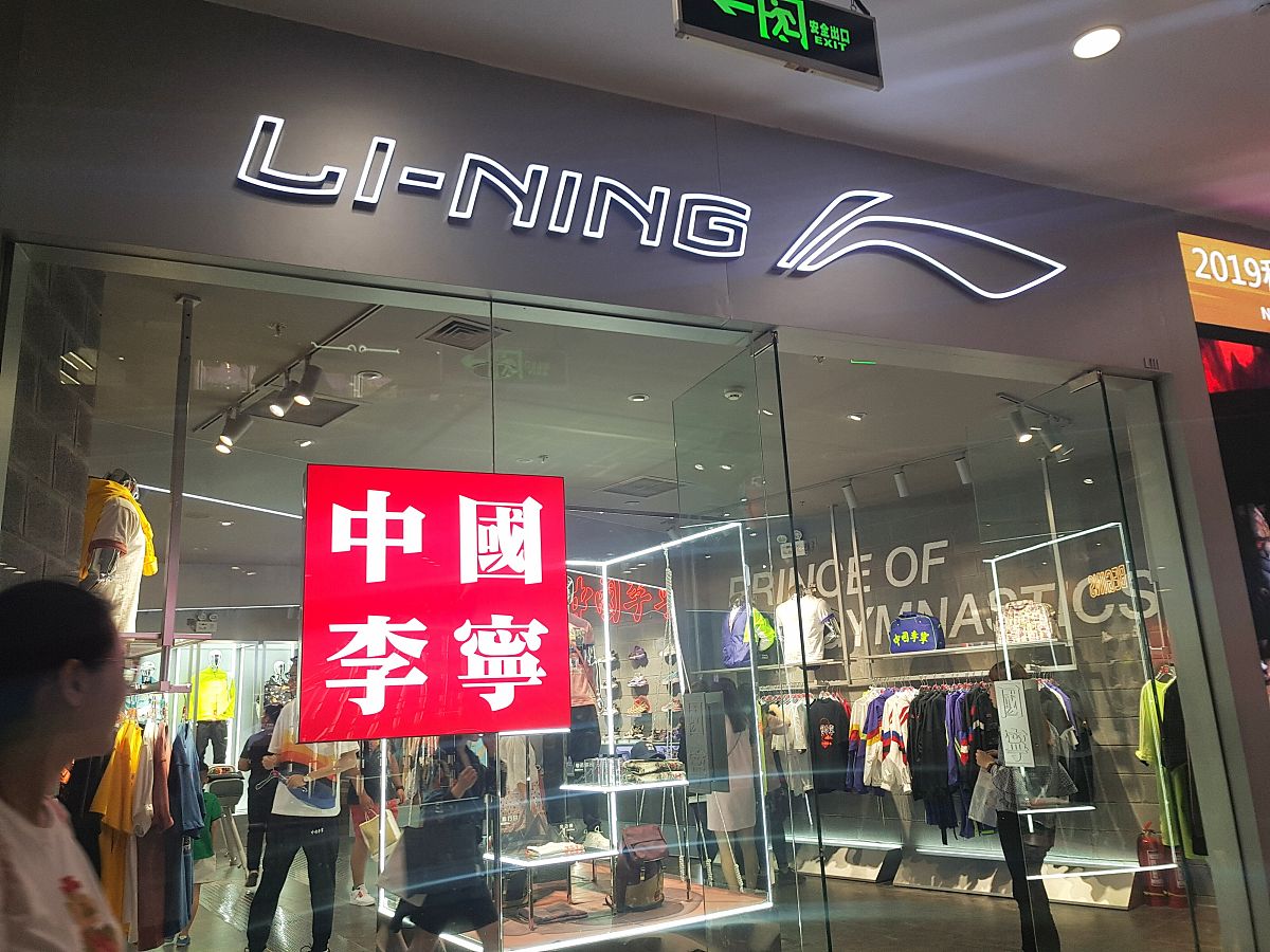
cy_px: 476
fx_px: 1137
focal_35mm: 31
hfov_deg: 58.4
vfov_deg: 45.4
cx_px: 635
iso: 64
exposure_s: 1/100
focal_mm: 3.75
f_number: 2
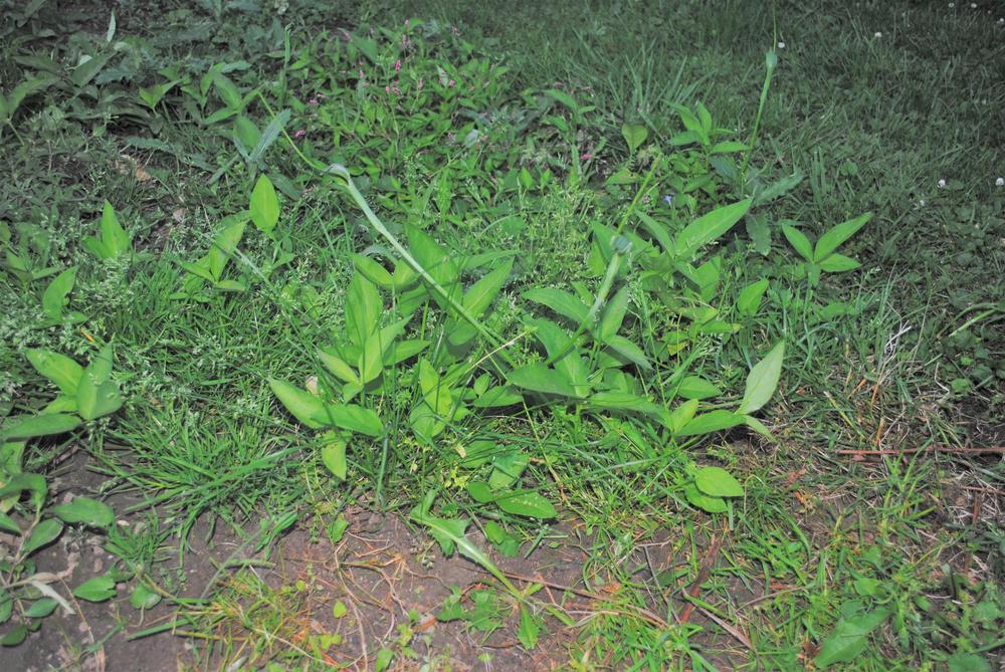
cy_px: 336
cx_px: 502
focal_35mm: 36
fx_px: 1006
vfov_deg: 37.0
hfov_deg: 53.1
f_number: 4
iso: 200
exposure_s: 1/60
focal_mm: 24
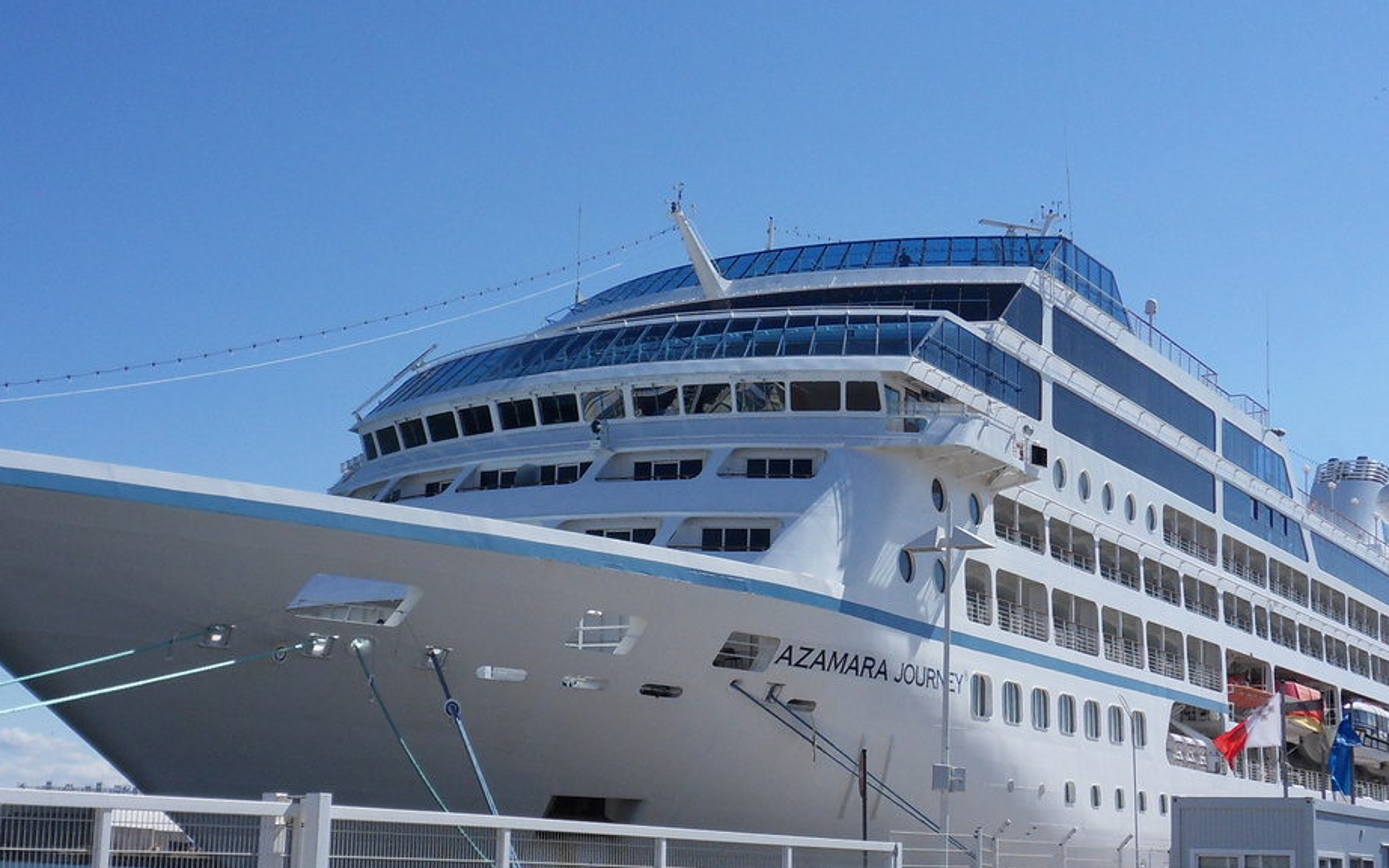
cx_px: 774
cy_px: 511
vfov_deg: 24.4
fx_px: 2006
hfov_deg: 38.1
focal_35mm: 53
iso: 80
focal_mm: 5.6
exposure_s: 1/250
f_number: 8.2
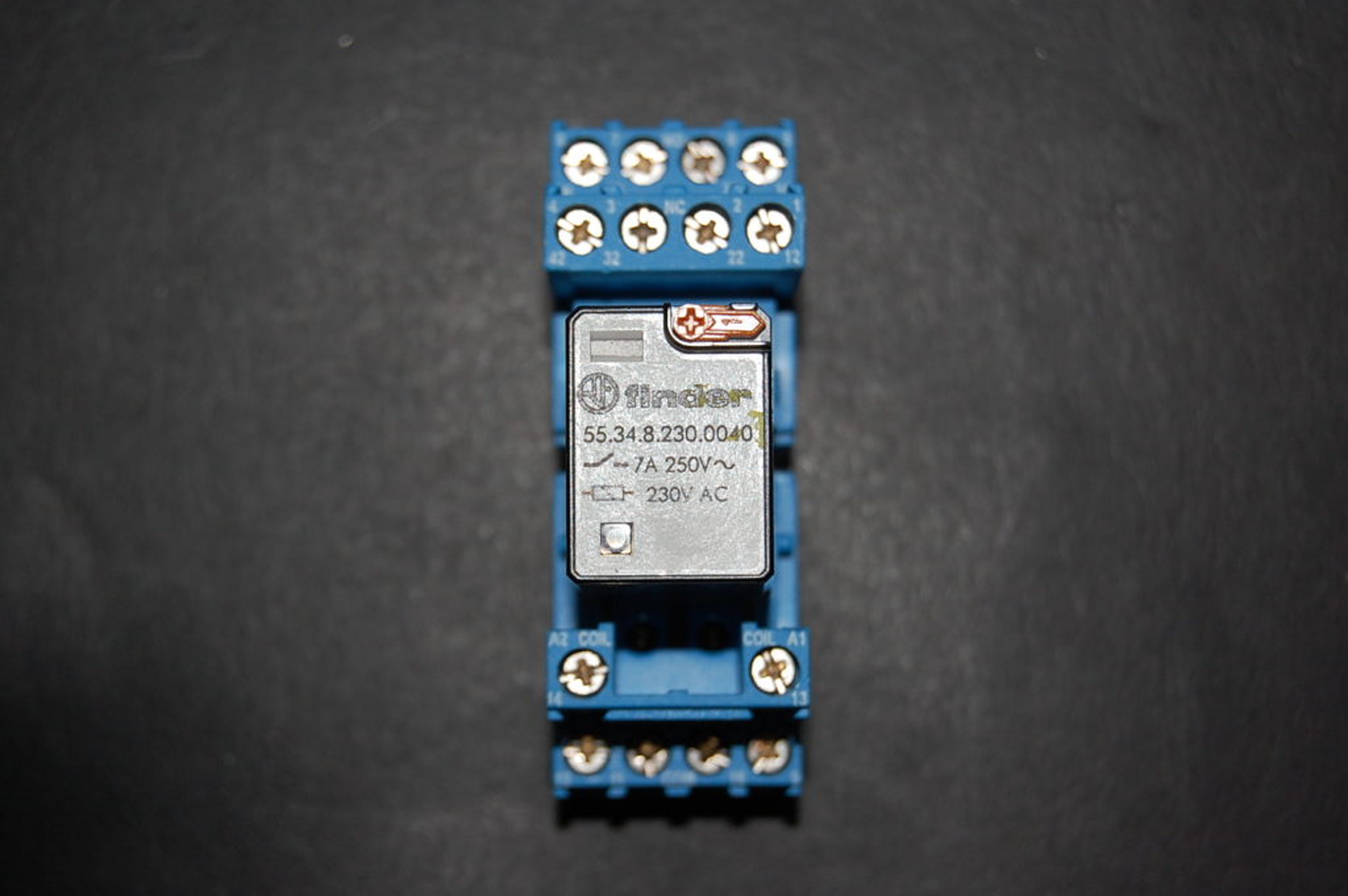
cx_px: 674
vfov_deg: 16.5
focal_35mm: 82
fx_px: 3087
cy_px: 448
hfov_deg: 24.6
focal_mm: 55
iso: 400
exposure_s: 1/60
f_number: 5.6
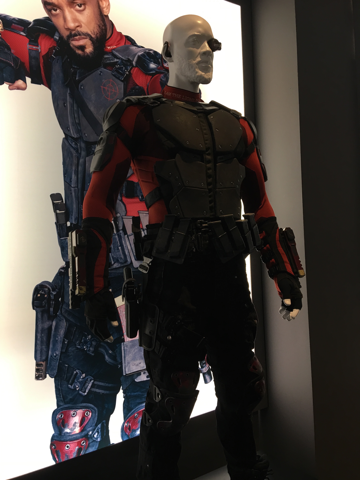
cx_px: 180
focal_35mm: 29
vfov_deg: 61.7
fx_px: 402
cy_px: 240
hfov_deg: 48.2
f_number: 2.2
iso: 25
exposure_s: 1/15
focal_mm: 4.15
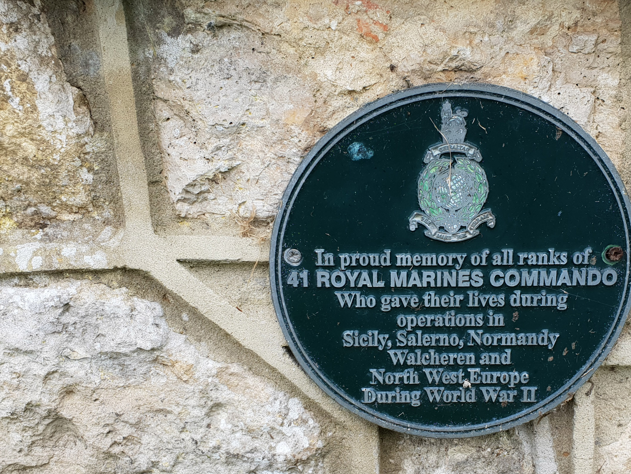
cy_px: 320
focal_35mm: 49
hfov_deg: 38.7
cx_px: 391
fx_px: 893
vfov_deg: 29.5
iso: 50
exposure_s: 1/158
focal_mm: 4.3
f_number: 2.4
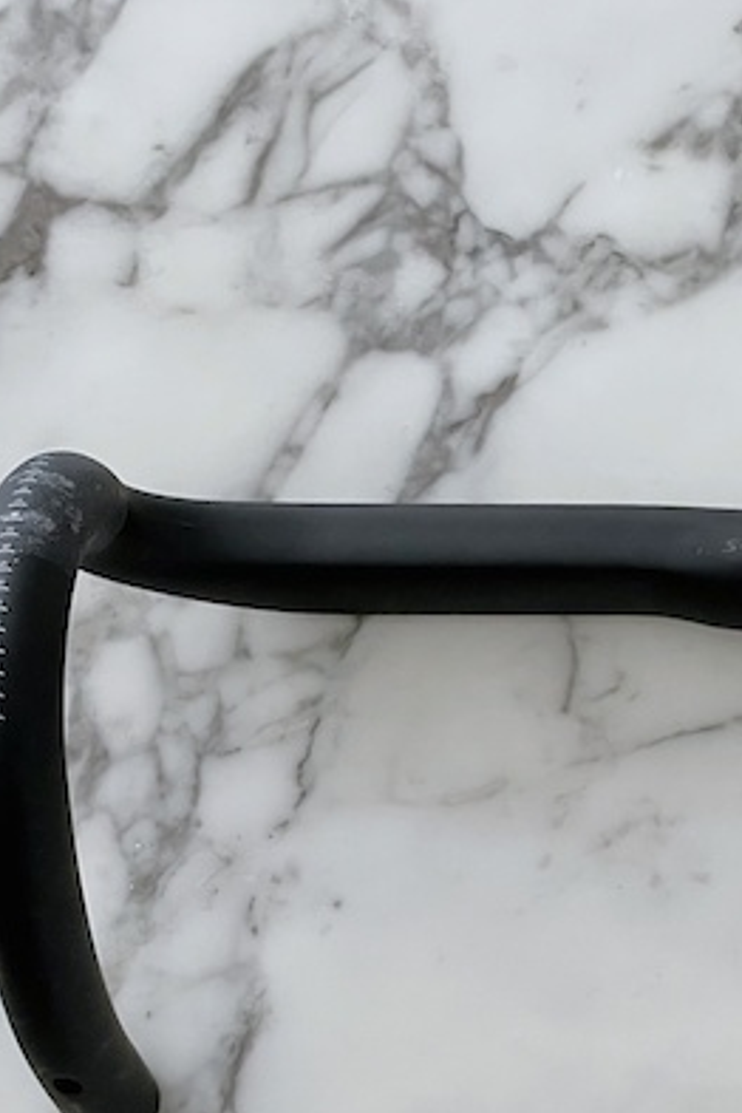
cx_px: 971
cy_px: 773
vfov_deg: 18.5
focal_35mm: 110
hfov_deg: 12.1
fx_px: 3401
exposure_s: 1/60
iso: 200
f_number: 2
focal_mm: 6
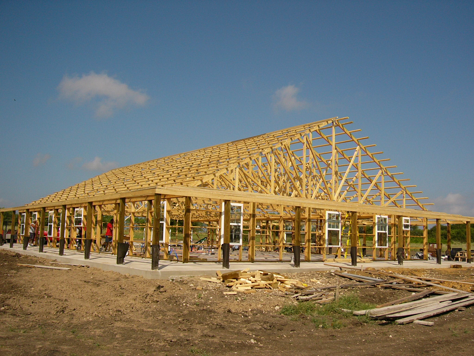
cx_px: 237
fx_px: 479
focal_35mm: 35
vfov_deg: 40.7
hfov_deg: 52.6
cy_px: 178
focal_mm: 5.8
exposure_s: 1/320
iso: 50
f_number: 8
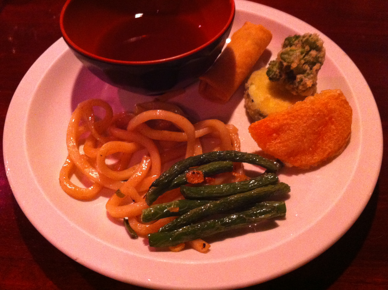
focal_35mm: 35
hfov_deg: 52.7
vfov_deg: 40.6
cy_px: 145
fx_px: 392
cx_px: 194
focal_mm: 3.85
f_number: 2.8
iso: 640
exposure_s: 1/15
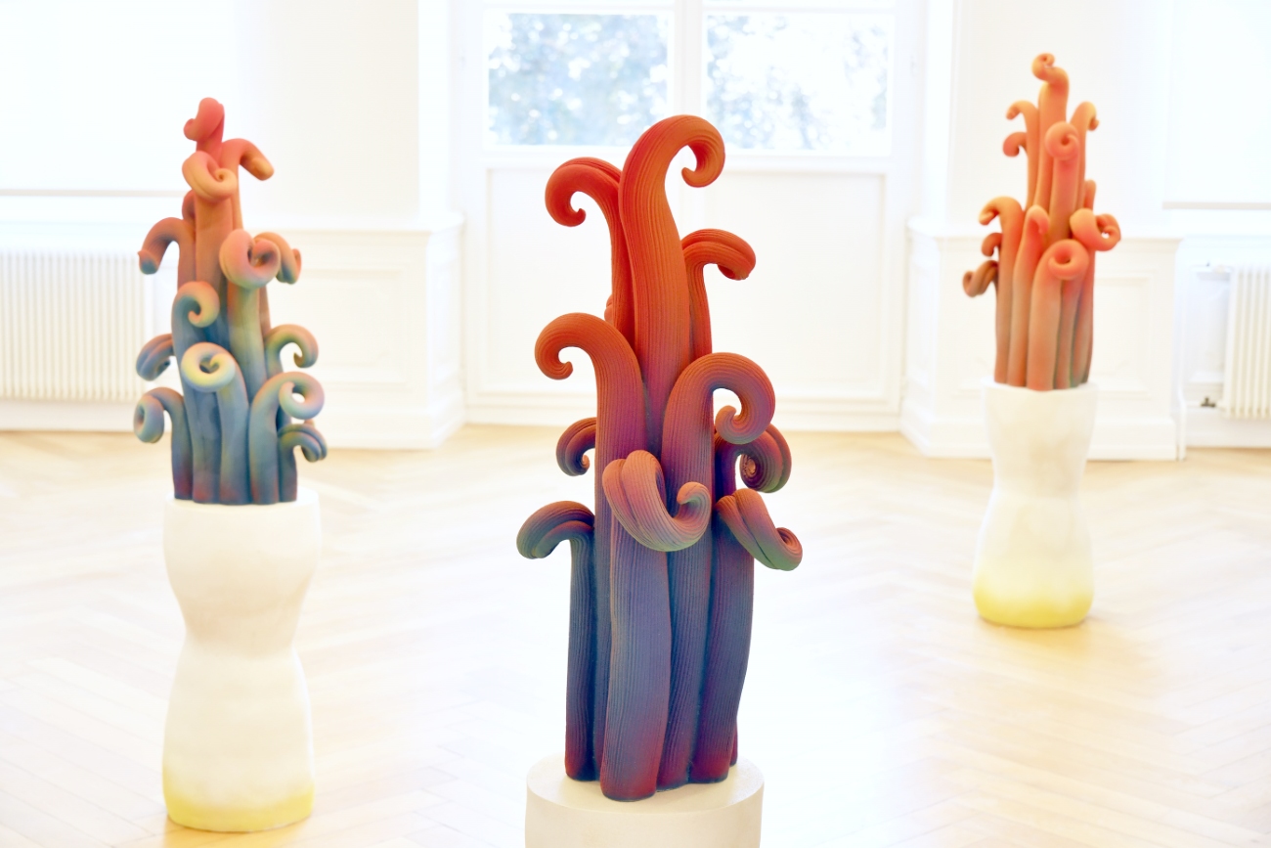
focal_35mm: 66
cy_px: 424
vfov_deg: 20.6
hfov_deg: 30.5
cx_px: 636
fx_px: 2330
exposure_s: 1/60
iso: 400
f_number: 4
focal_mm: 44
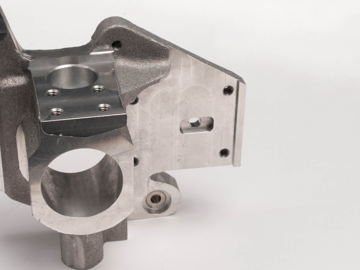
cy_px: 124
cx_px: 94
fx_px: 809
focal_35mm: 78
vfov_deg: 19.0
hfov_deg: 24.8
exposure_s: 1/80
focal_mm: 35
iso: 200
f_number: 14
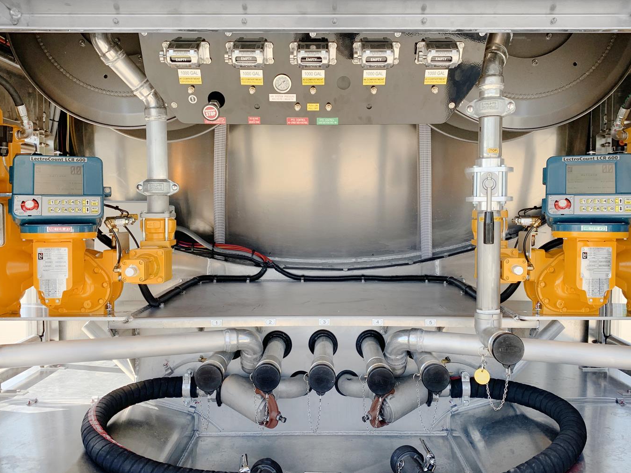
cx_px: 329
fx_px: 565
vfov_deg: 45.4
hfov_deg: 58.3
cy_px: 242
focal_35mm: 31
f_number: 1.8
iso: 25
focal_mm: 4.25
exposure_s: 1/415
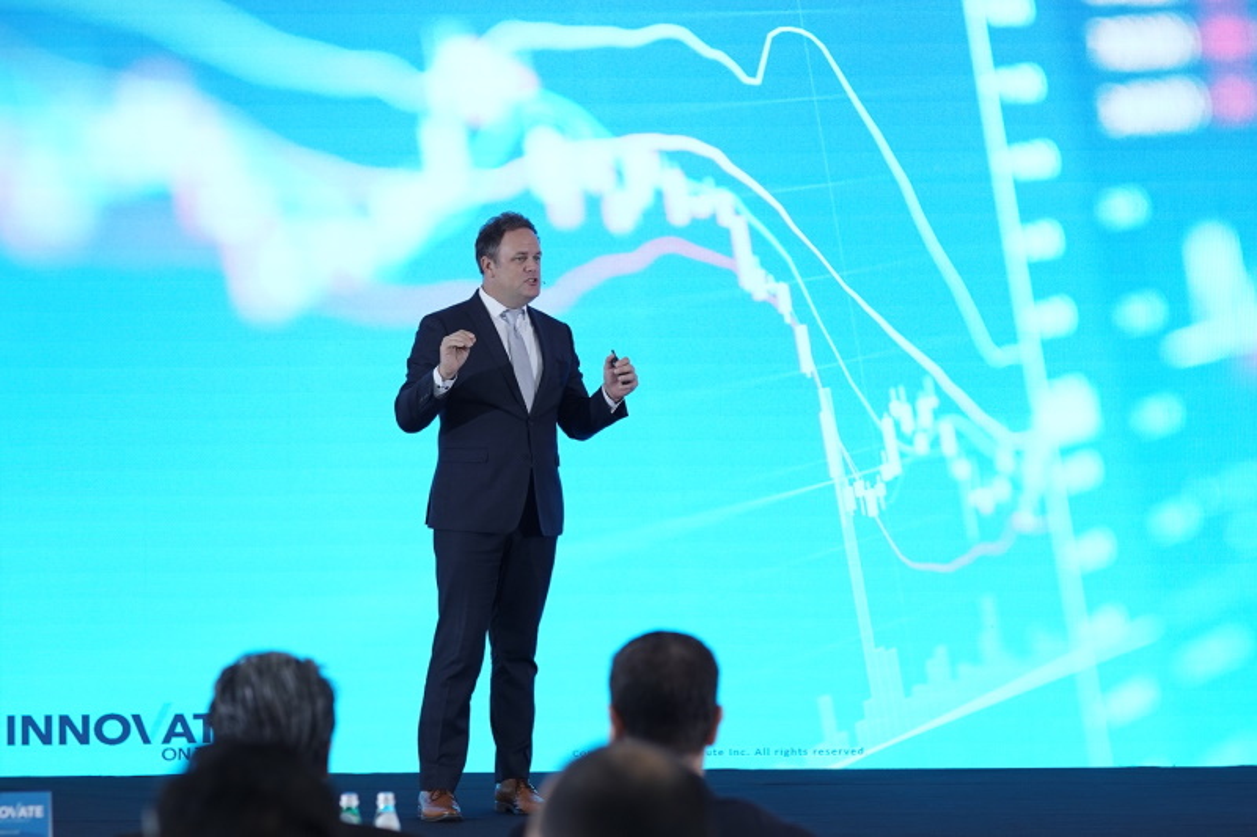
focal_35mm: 127
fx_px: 4433
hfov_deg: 16.1
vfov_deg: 10.8
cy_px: 418
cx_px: 628
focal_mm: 85
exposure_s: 1/200
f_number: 2.8
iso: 640
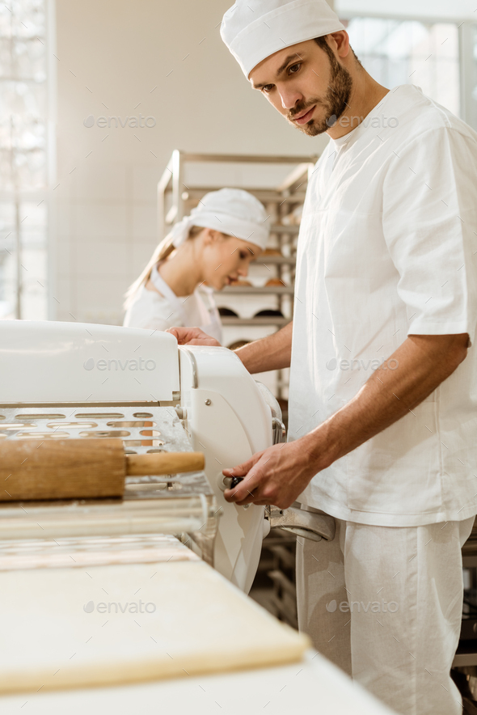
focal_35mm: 50
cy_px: 358
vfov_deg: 39.6
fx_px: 993
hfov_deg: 27.0
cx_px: 238
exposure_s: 1/250
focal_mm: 50
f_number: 2.5
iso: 160
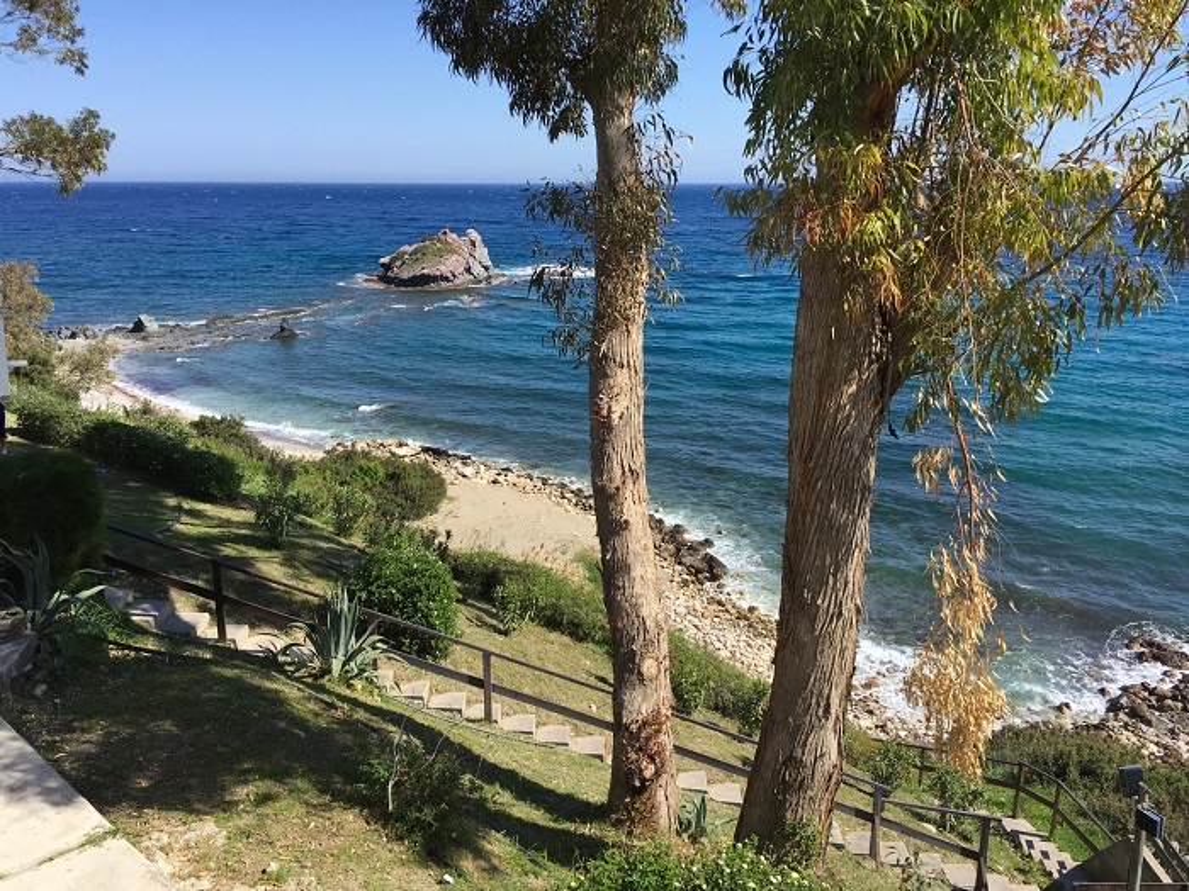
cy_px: 446
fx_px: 996
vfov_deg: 48.2
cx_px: 594
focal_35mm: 29
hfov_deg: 61.7
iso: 25
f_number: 2.2
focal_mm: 4.15
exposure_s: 1/1570
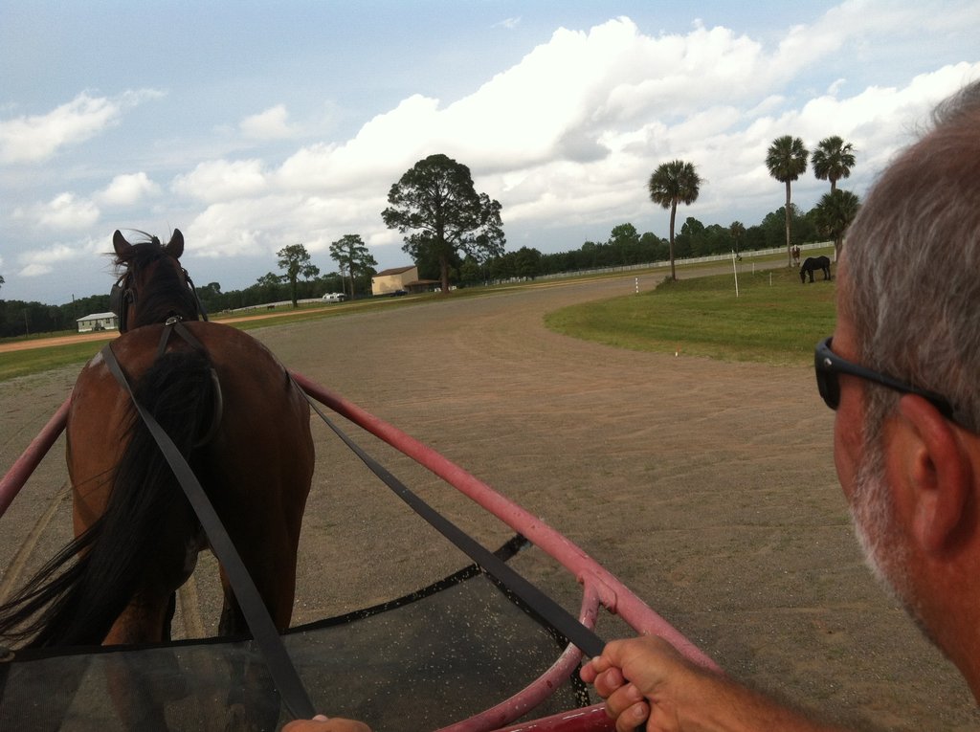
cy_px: 366
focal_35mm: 35
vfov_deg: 40.6
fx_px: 989
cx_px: 490
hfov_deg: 52.7
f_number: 2.8
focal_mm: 3.85
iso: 80
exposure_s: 1/1034
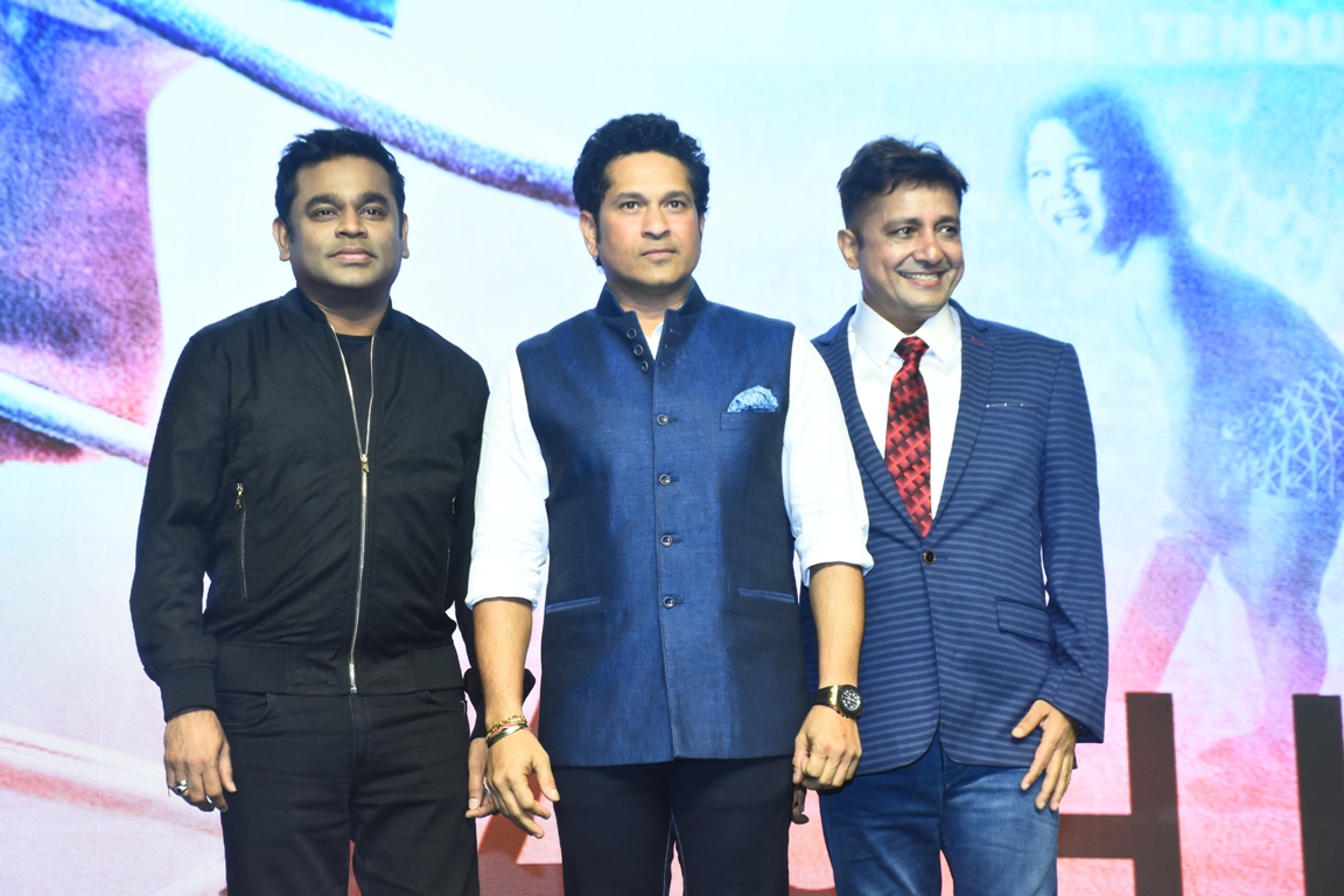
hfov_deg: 19.5
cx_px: 672
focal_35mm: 105
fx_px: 3920
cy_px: 448
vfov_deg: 13.0
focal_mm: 70
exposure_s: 1/125
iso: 1000
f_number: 7.1
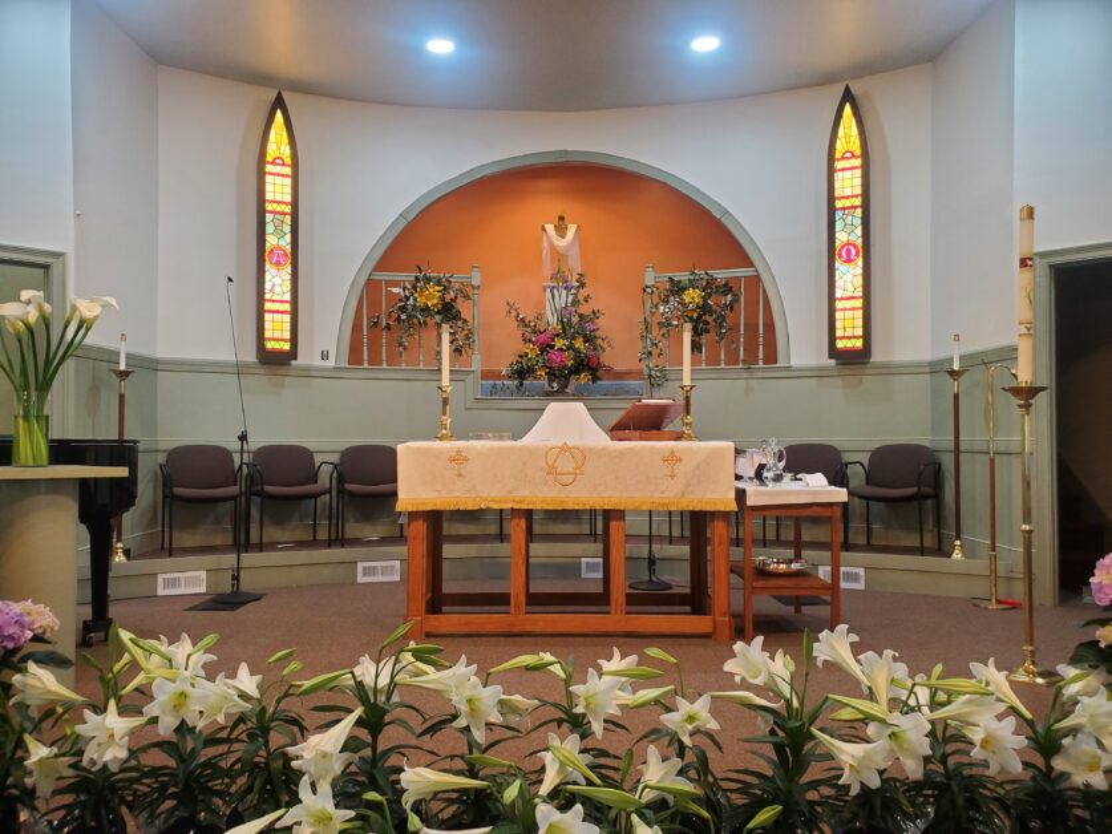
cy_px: 417
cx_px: 556
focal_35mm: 26
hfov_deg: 67.3
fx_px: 835
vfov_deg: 53.1
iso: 250
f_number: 2.4
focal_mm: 4.3
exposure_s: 1/40
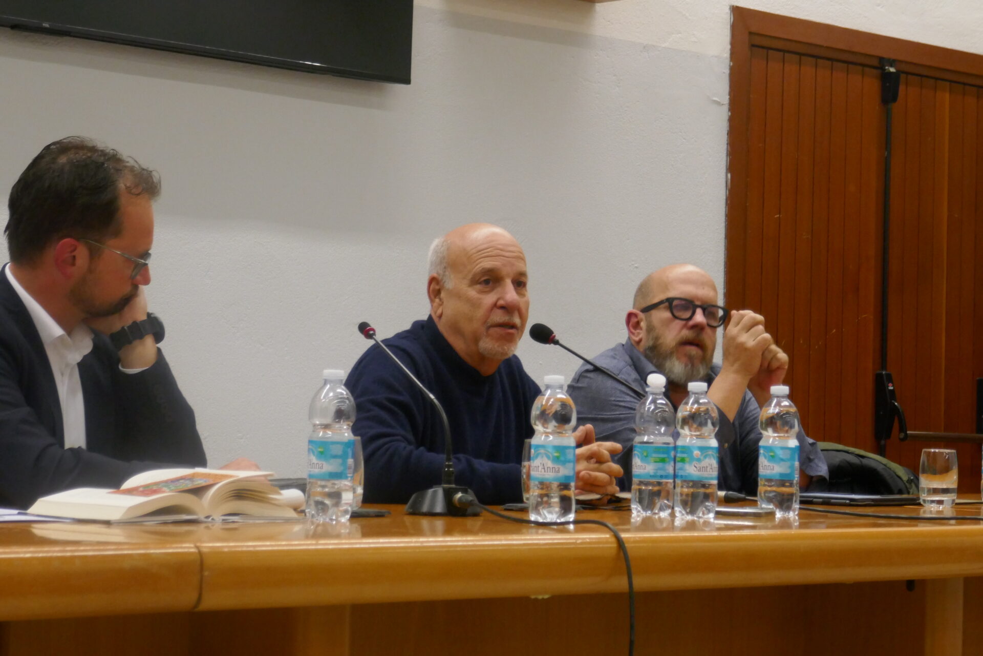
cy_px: 328
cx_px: 492
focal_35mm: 90
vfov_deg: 15.2
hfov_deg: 22.6
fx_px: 2457
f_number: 5
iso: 1600
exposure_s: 1/30
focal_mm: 32.8
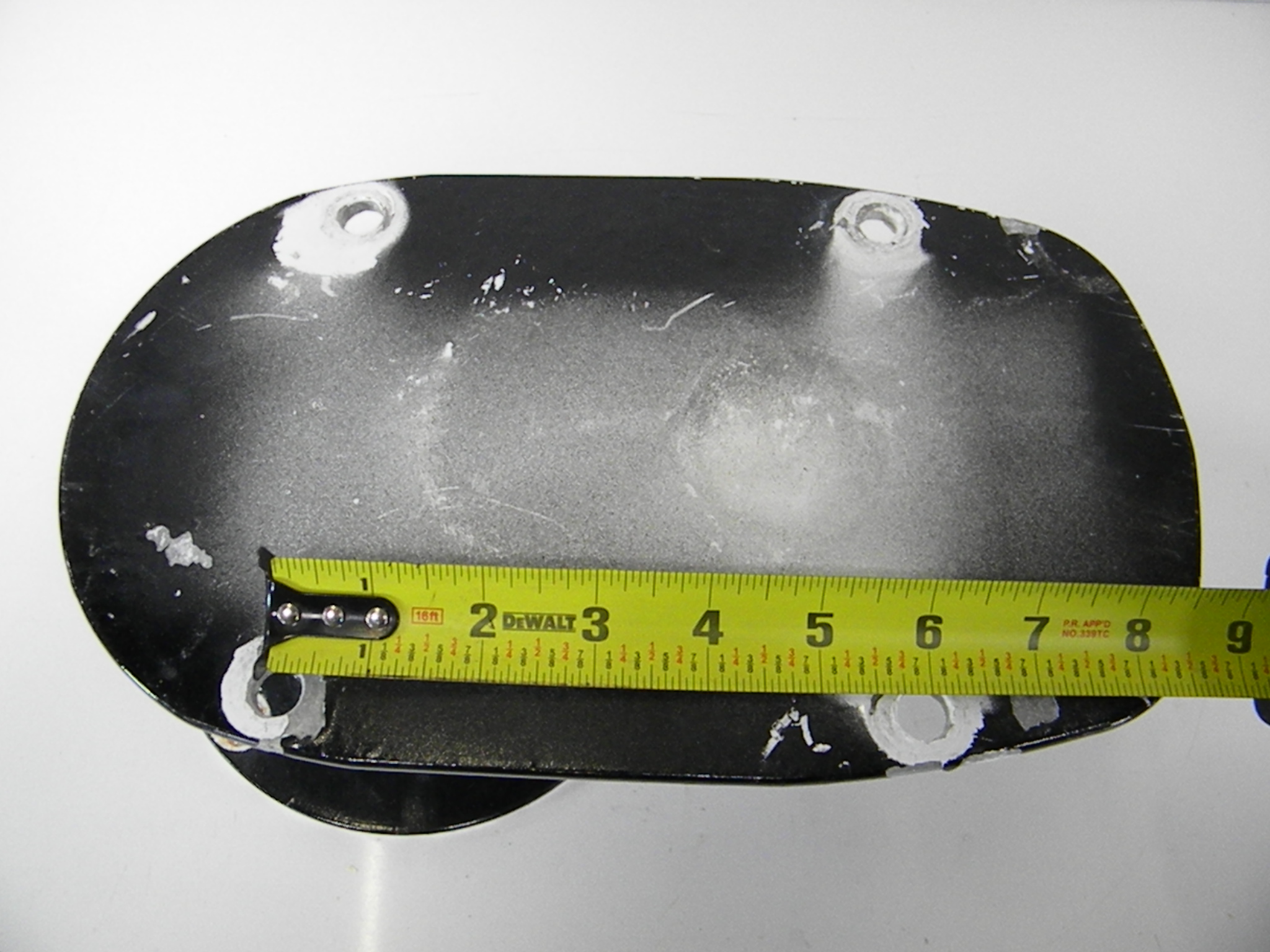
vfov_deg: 49.7
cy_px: 476
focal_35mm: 28
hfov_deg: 63.4
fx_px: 1027
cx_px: 635
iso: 720
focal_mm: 5
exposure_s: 1/370
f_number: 3.5
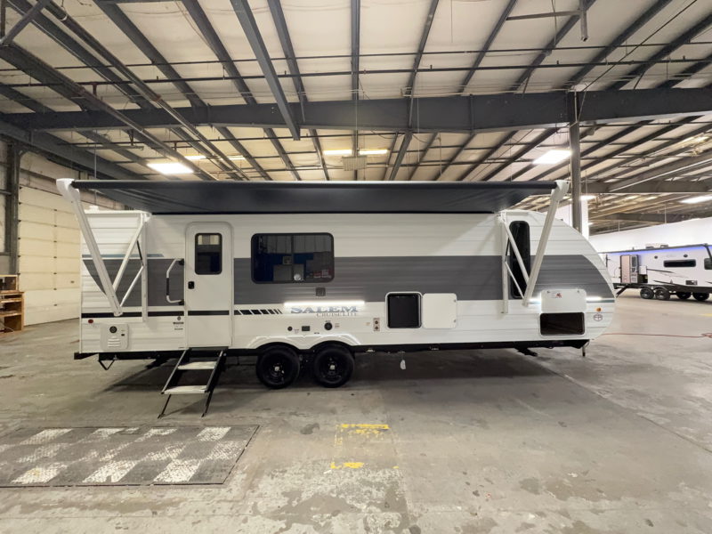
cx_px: 356
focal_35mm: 14
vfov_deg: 85.7
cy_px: 267
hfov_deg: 102.1
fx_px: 288
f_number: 2.2
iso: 320
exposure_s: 1/60
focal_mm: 2.22
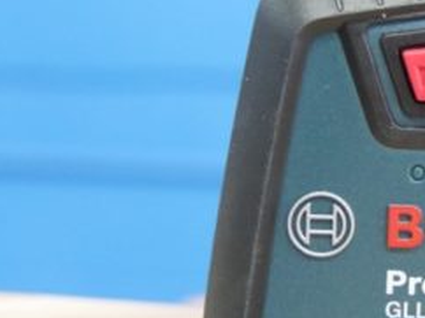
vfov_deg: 13.5
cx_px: 487
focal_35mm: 109
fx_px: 1337
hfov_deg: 17.4
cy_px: 74
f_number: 4
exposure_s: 1/25
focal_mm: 21
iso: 3200
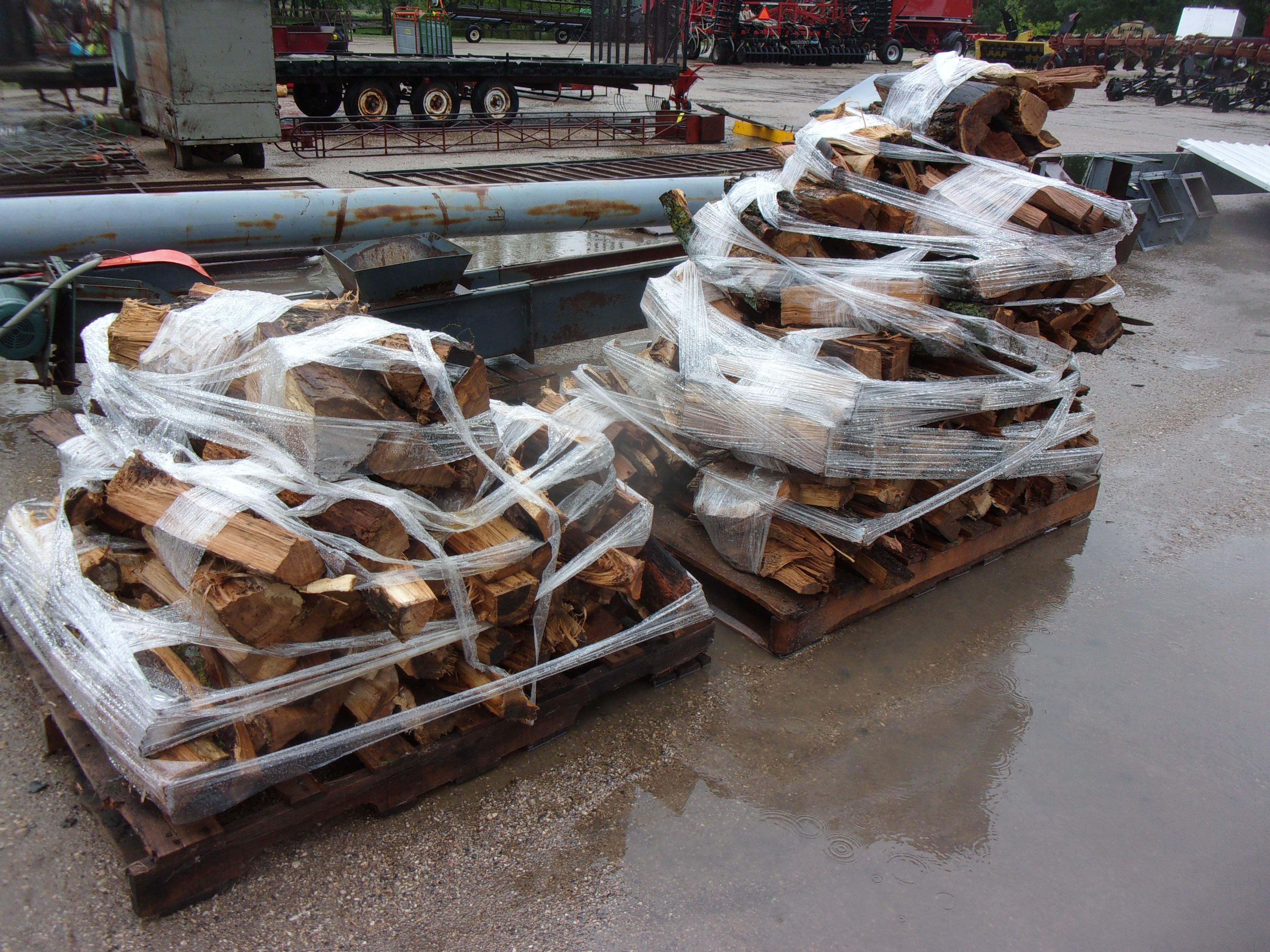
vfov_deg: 49.7
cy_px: 476
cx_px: 635
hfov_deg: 63.4
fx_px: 1027
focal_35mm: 28
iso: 80
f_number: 3.9
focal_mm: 5.1
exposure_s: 1/160
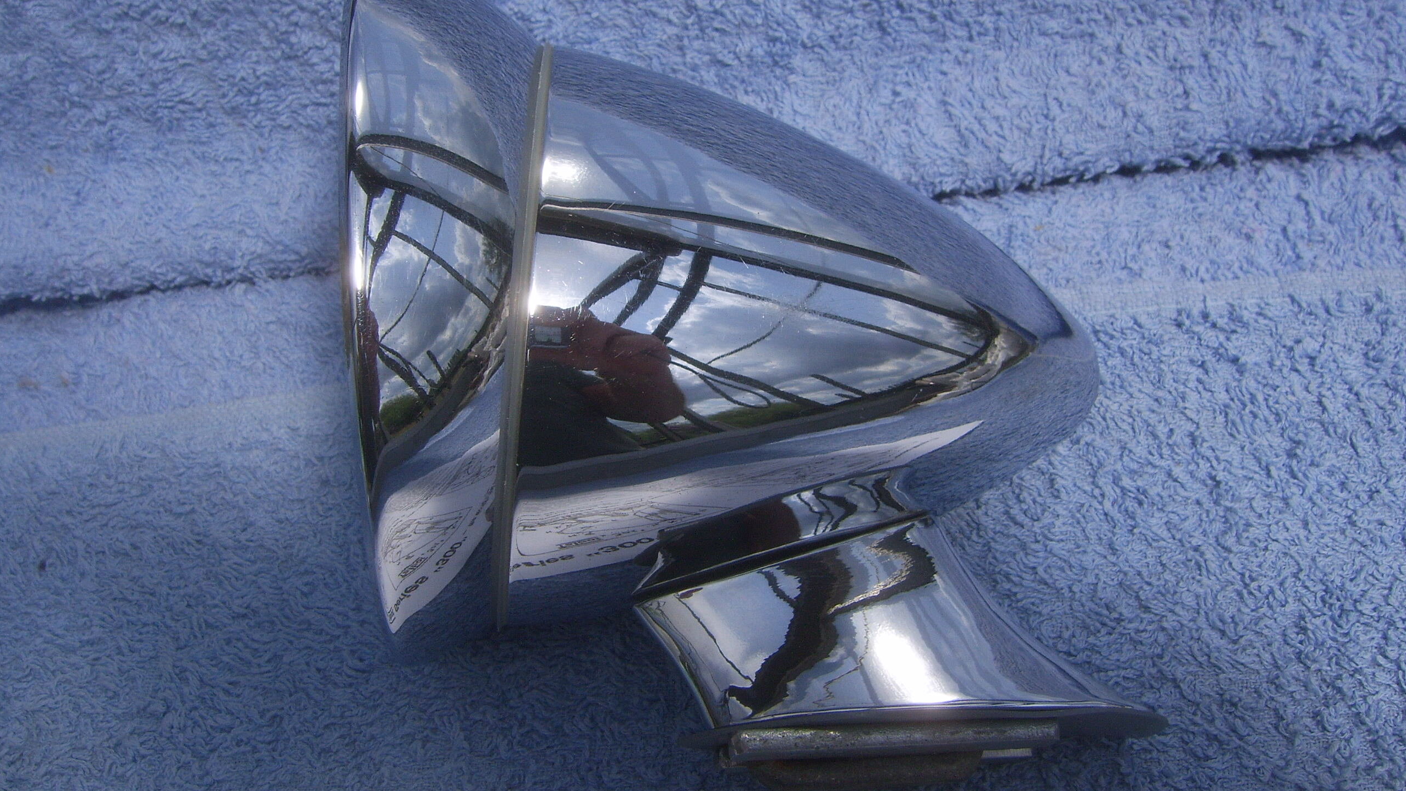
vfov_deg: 28.3
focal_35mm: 42
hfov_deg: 48.4
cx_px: 694
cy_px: 328
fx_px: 1566
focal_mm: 7.8
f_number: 6.4
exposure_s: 1/640
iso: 50
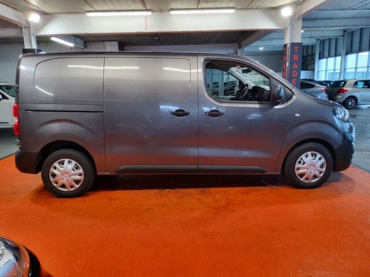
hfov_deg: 67.3
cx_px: 185
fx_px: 278
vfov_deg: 53.1
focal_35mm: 26
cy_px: 138
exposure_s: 1/50
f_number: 2
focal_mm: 3.08
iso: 200
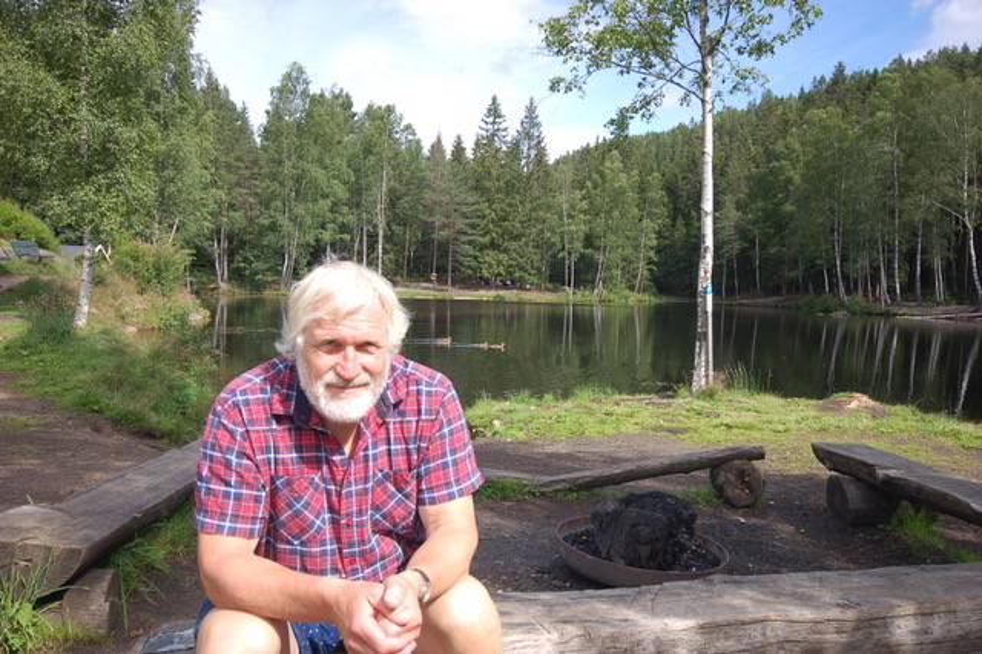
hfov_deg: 62.0
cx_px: 491
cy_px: 327
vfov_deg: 43.6
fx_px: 818
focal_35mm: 30
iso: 200
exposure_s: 1/200
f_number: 7.1
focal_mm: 20
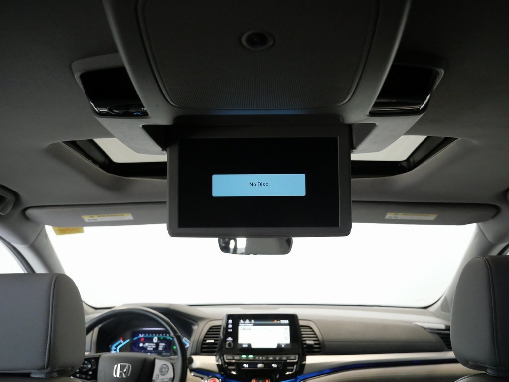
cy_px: 191
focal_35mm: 34
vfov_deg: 41.8
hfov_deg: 54.0
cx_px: 254
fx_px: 500
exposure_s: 1/60
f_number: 3.8
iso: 3200
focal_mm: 17
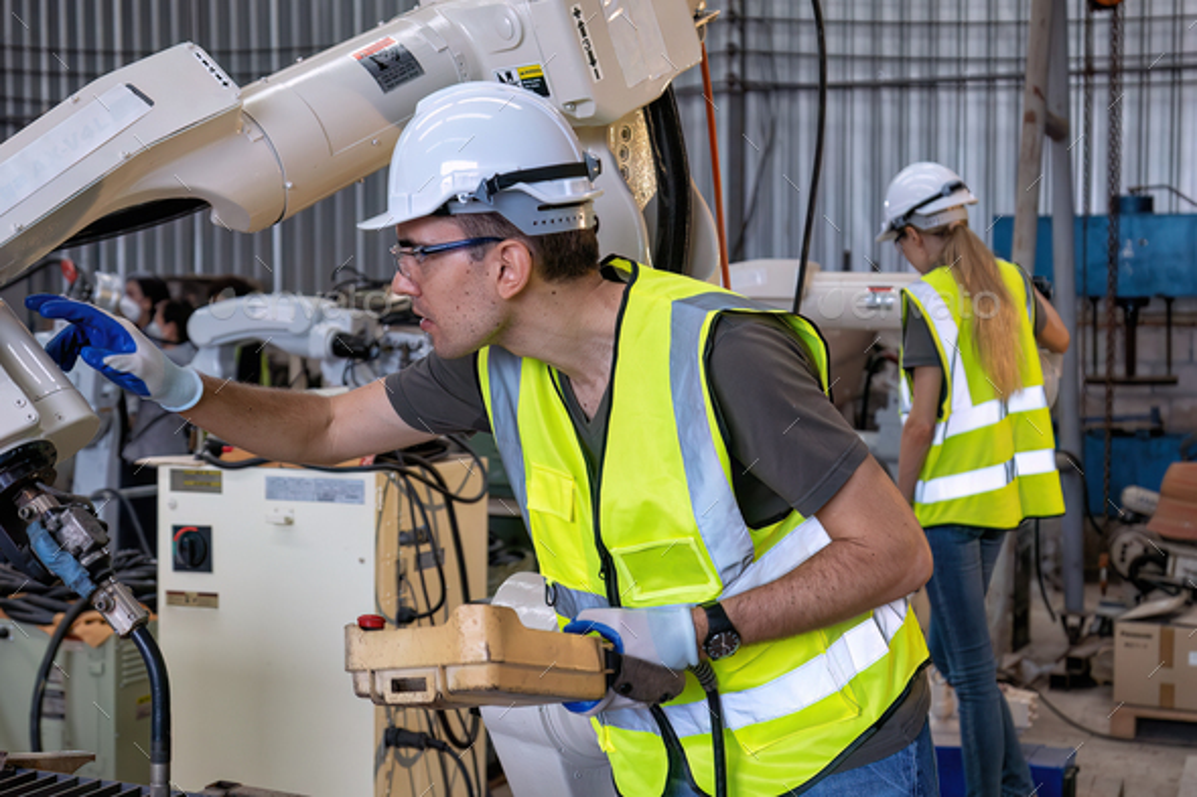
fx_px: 1728
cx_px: 598
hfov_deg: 38.2
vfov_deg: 26.0
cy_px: 398
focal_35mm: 52
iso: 200
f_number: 2.8
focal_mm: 35
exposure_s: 1/250
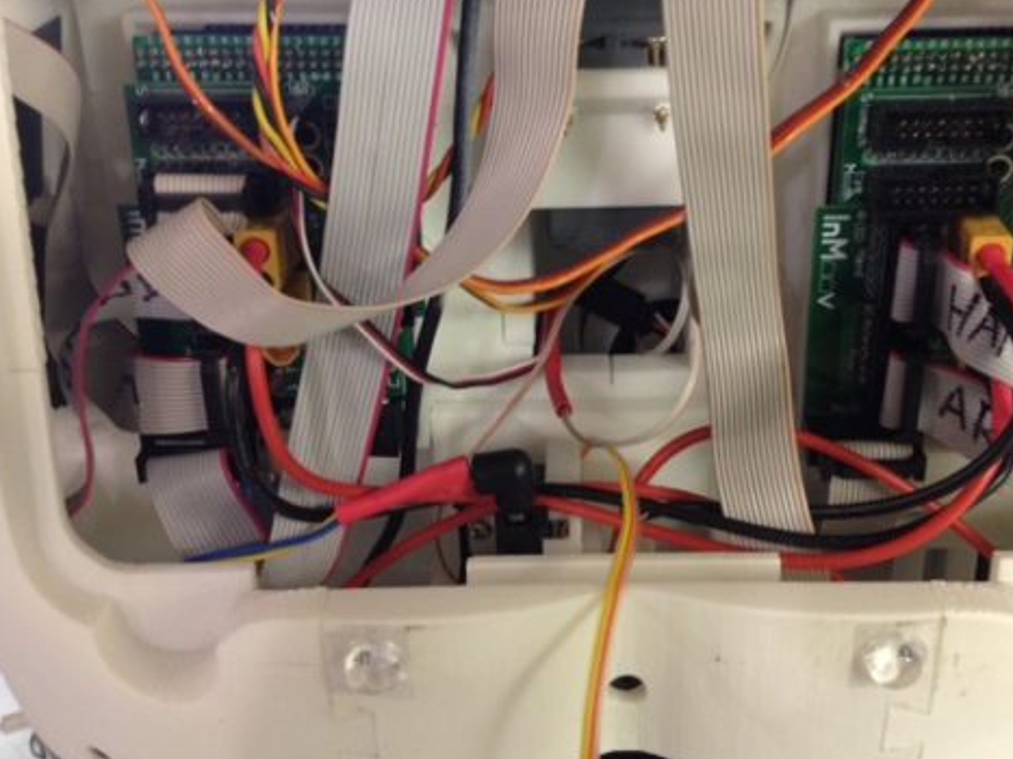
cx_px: 592
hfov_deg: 41.9
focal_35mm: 45
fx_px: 1317
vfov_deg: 32.1
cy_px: 299
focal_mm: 4.28
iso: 200
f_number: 2.4
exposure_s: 1/20
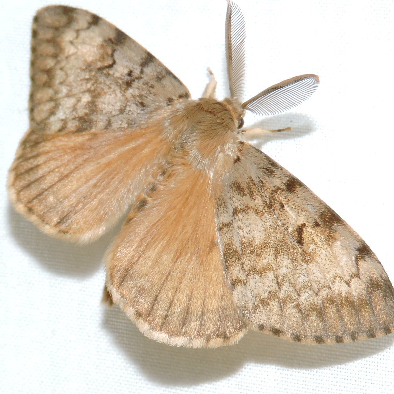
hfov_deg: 28.6
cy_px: 194
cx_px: 215
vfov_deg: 28.6
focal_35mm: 60
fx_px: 773
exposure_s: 1/30
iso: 100
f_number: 3.6
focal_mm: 8.9
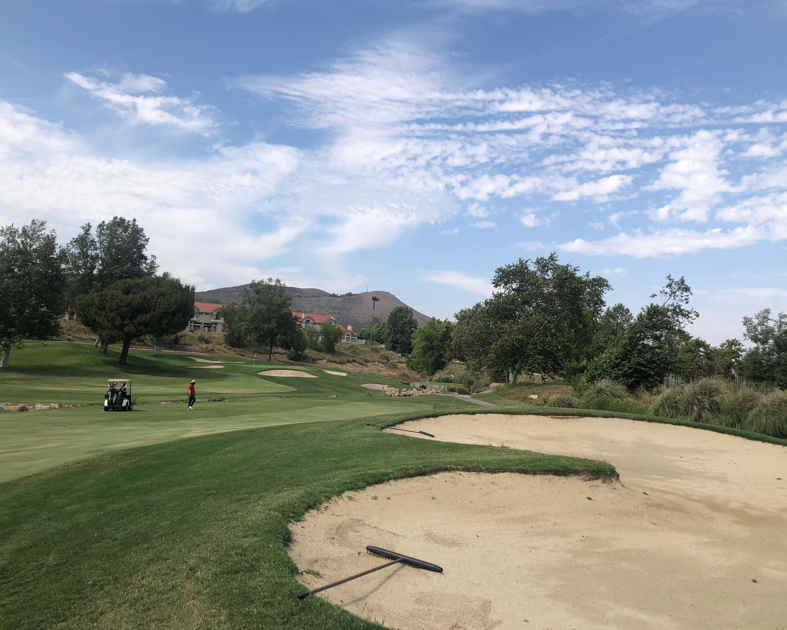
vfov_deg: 48.5
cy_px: 318
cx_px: 387
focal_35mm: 30
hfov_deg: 58.8
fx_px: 699
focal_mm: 3.99
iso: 25
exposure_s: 1/2404
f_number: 1.8
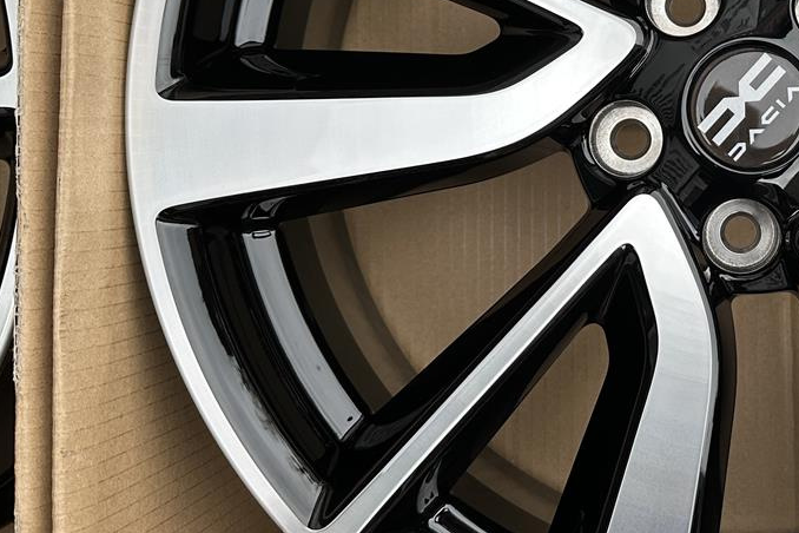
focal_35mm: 53
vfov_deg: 25.1
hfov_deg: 34.9
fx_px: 1176
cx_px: 750
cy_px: 114
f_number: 1.78
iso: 80
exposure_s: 1/1019
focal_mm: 6.86
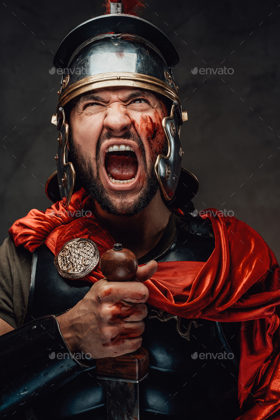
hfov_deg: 18.2
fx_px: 875
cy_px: 210
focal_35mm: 75
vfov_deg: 27.0
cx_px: 140
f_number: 9
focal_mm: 75
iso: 125
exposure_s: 1/160
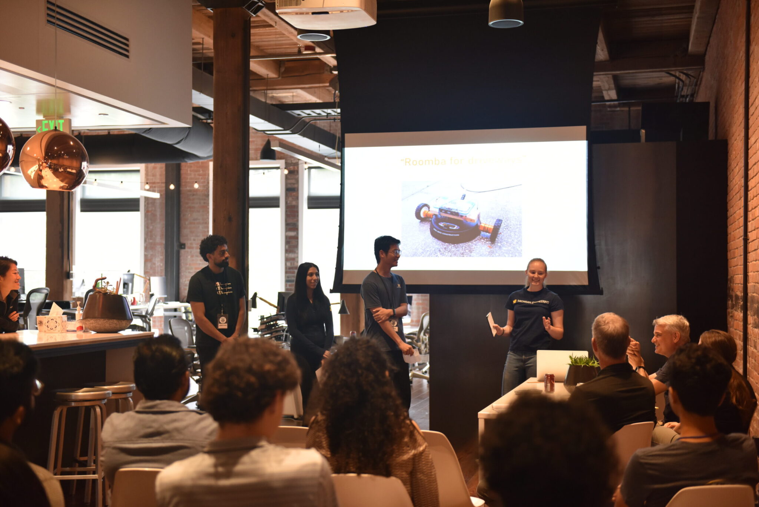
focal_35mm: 50
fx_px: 1054
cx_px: 380
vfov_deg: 27.0
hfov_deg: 39.6
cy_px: 254
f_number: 2.8
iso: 1250
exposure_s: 1/125
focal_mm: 50
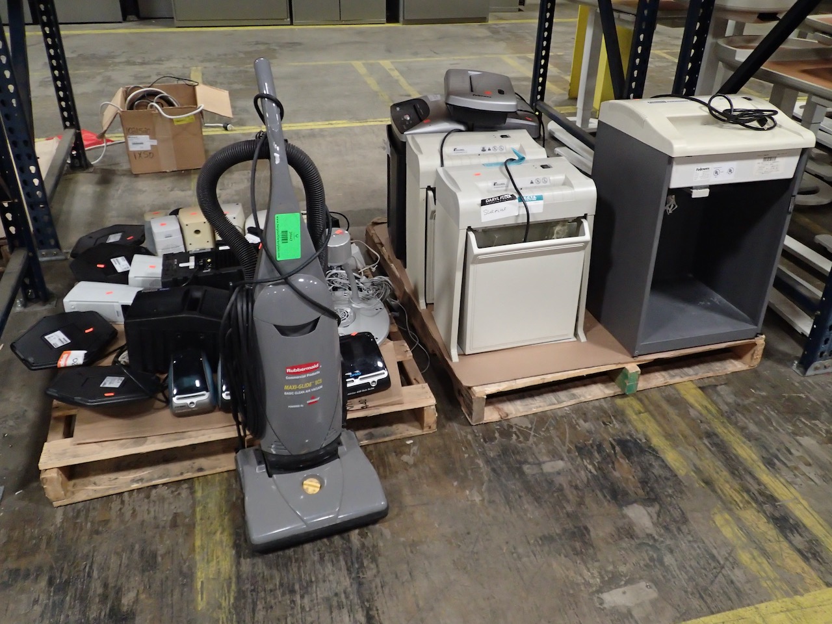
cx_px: 416
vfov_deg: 46.8
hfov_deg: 60.0
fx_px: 721
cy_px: 312
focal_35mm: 30
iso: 640
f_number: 2.3
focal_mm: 5.5
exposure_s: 1/30
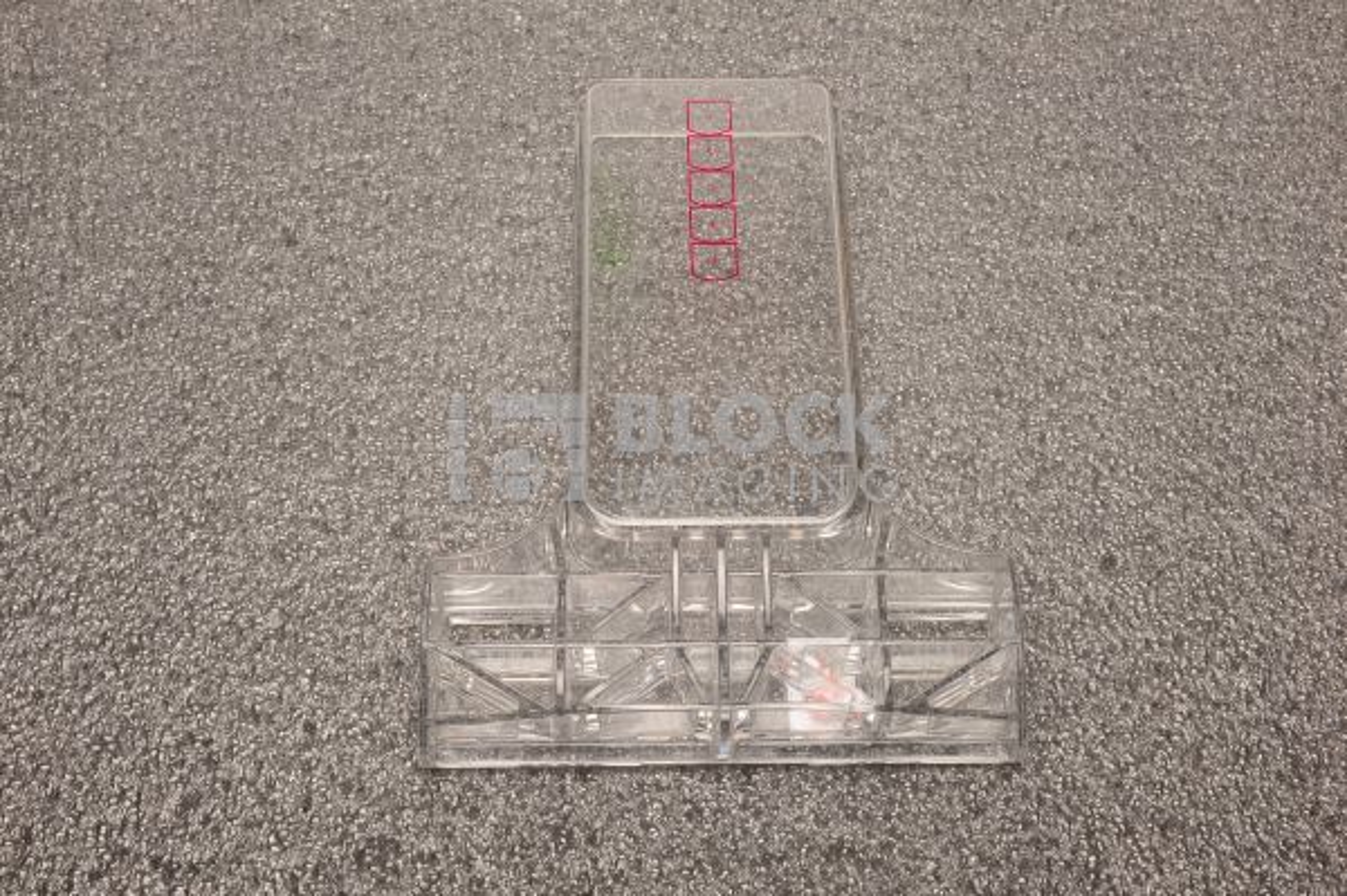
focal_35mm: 50
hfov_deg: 39.6
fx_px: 1869
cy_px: 448
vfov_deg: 26.9
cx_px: 674
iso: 320
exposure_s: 1/160
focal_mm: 50
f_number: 18
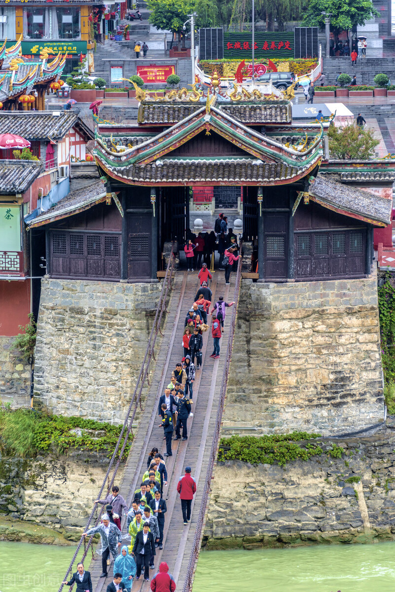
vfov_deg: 10.8
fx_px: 3124
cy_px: 296
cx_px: 198
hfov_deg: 7.2
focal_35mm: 190
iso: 200
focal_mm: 190
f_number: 5.6
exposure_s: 1/160
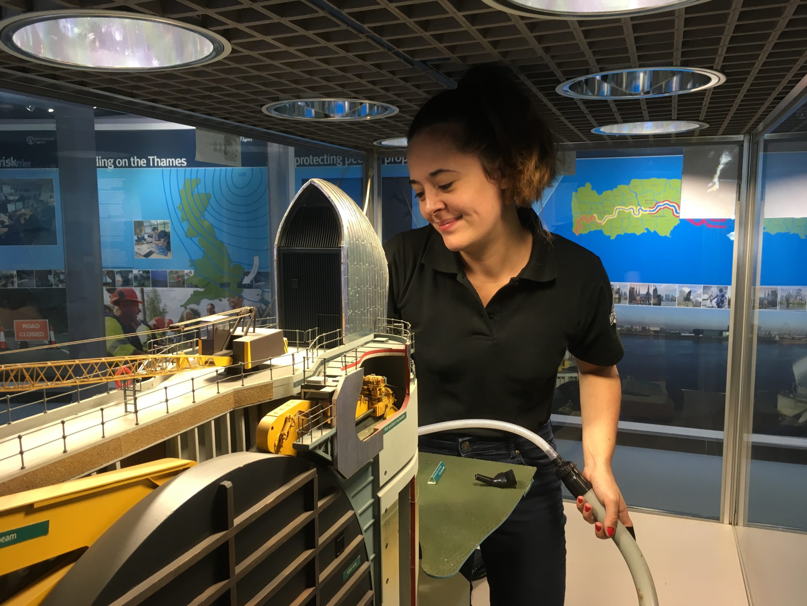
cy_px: 303
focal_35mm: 29
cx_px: 404
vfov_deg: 48.2
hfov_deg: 61.7
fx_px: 676
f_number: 2.2
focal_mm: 4.15
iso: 64
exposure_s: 1/33
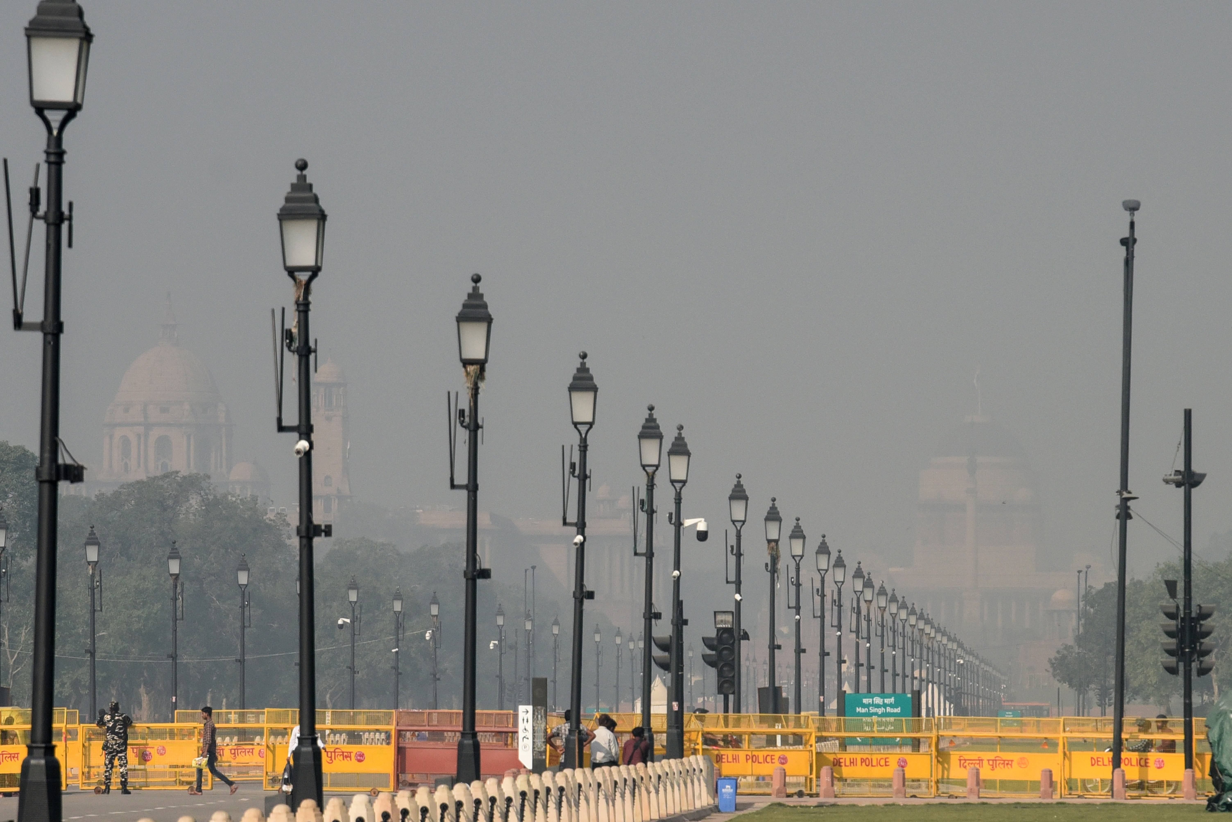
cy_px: 411
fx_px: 6847
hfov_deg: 10.3
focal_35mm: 200
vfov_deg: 6.9
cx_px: 616
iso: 800
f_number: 7.1
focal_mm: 200
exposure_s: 1/3200
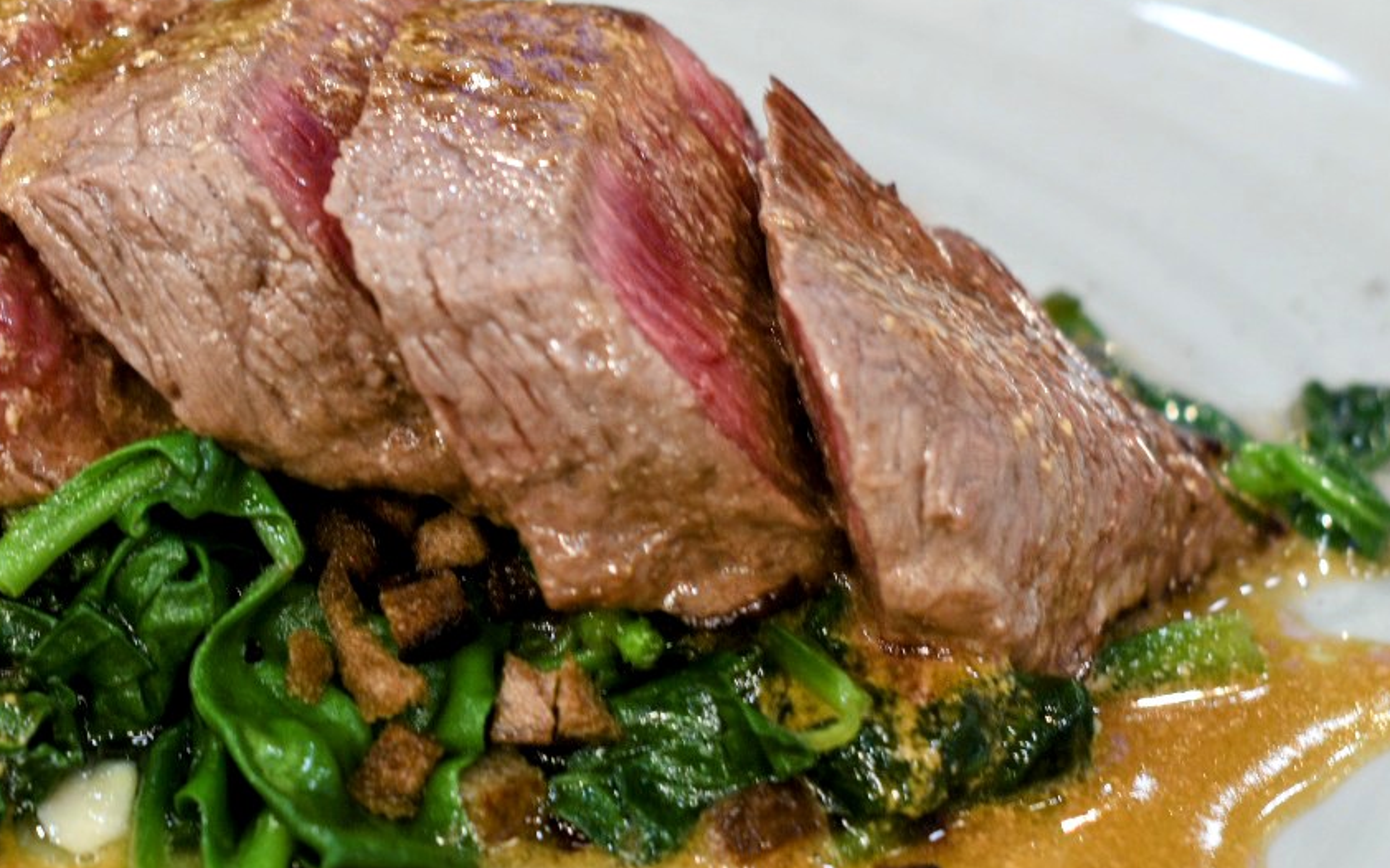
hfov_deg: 14.1
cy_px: 444
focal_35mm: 147
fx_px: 5568
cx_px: 177
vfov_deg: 8.9
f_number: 4.5
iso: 100
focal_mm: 50
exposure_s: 1/80
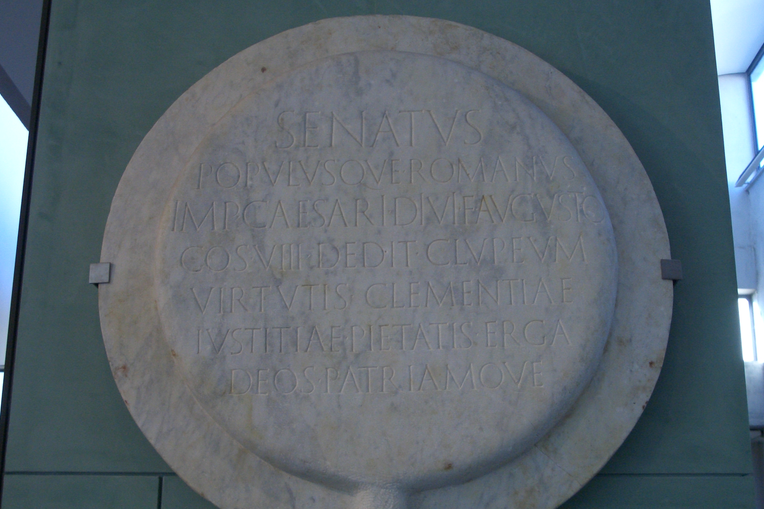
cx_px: 379
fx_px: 1103
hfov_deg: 38.2
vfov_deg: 26.0
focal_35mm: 52
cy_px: 282
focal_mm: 8.2
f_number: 3.1
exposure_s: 1/80
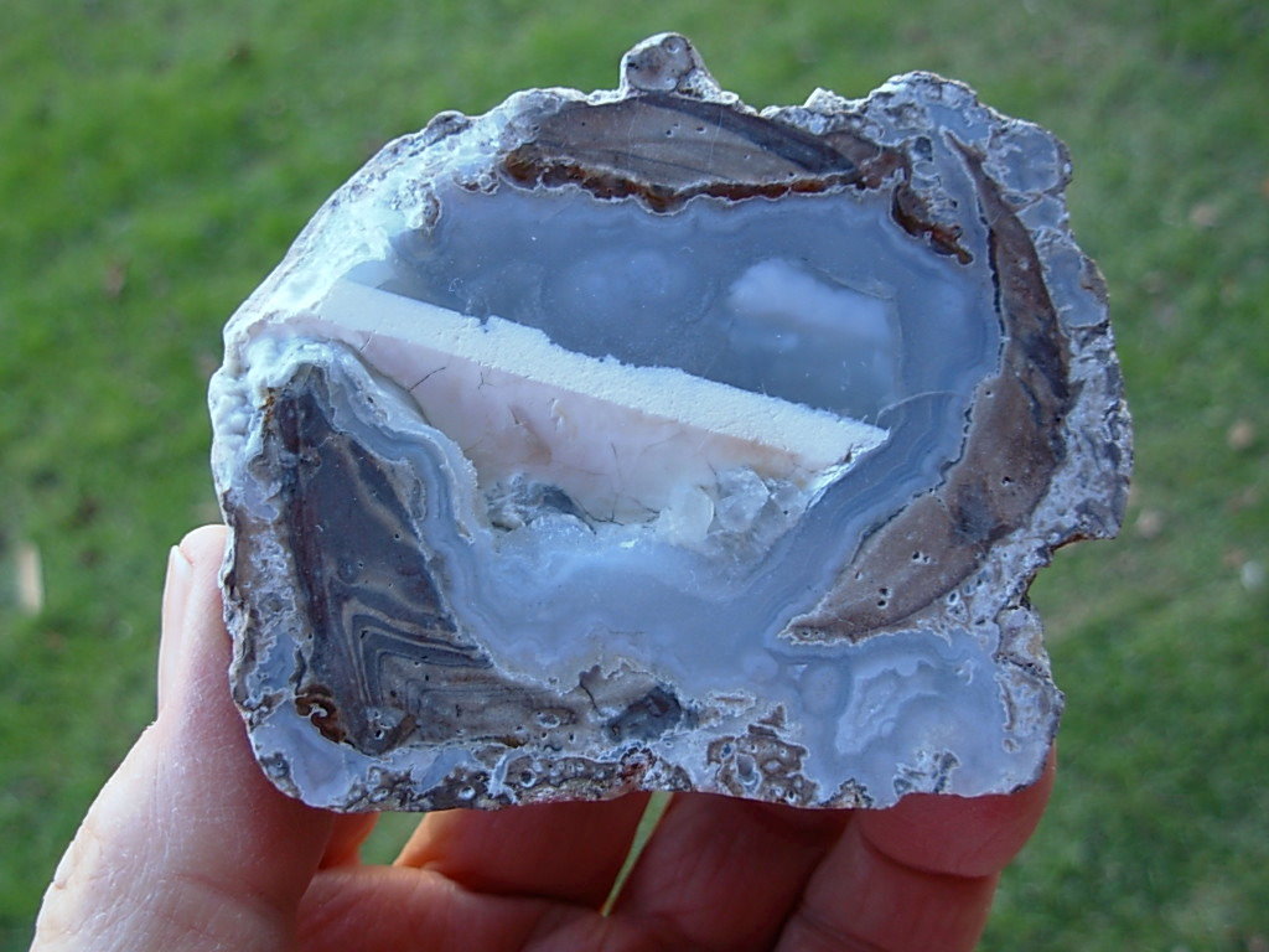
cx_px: 634
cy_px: 476
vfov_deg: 37.7
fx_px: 1393
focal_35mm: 38
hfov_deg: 49.0
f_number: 2.9
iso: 50
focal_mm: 6.3
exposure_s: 1/45.3
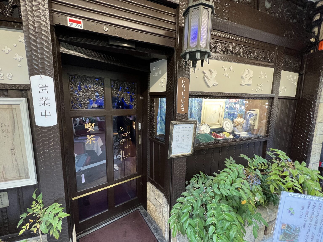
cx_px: 162
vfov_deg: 89.9
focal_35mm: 13
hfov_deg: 106.2
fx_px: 121
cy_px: 121
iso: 200
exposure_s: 1/60
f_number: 1.8
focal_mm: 1.57
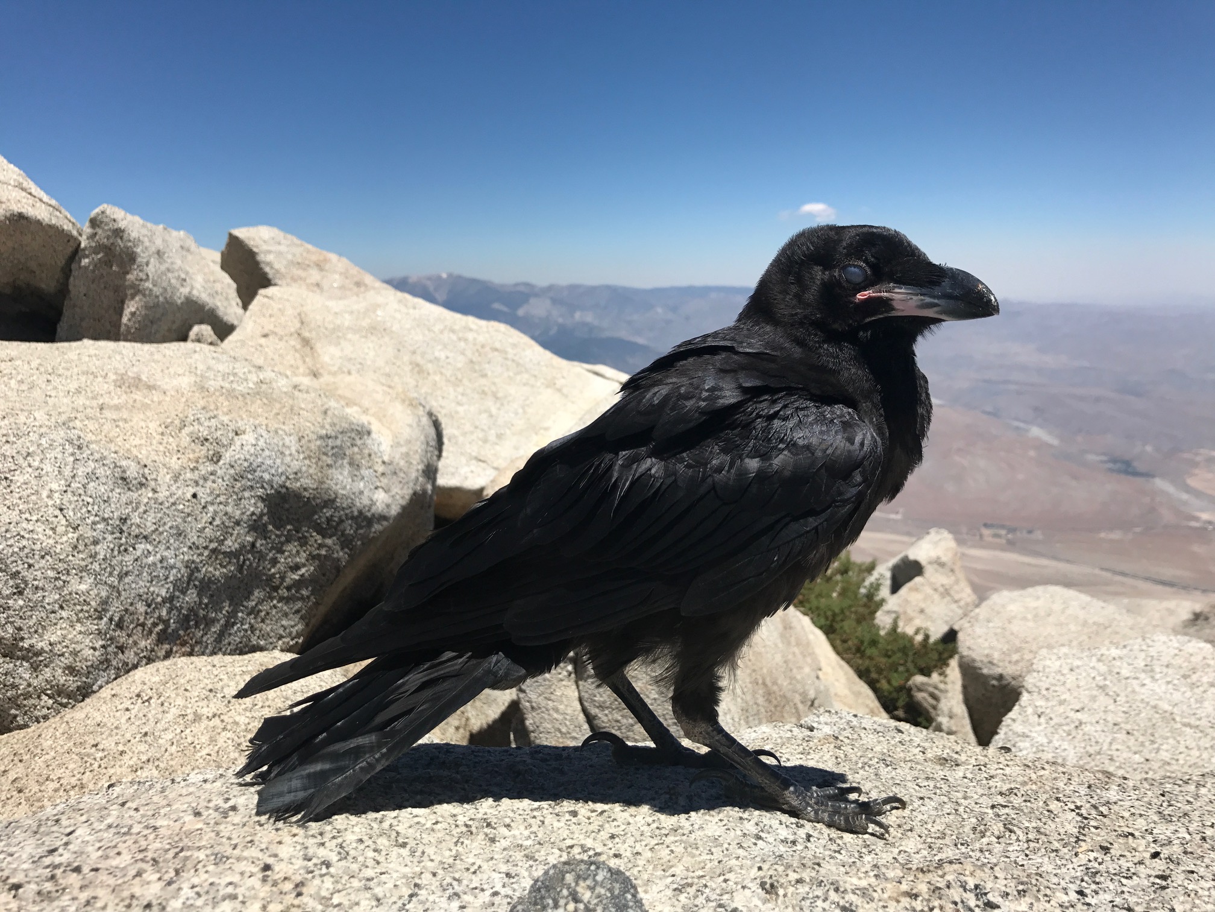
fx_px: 983
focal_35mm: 28
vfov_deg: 49.7
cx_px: 608
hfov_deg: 63.4
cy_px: 456
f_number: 1.8
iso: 20
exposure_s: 1/4566
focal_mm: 3.99
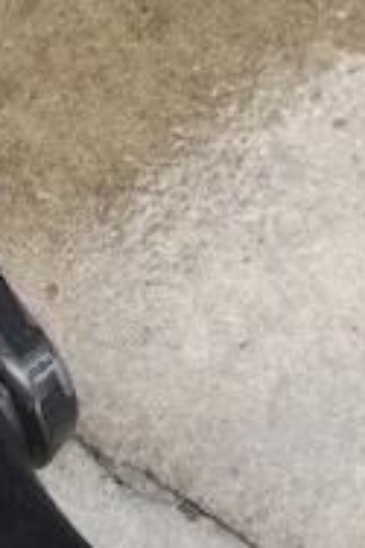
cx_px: -193
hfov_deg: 8.6
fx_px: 2361
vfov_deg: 12.1
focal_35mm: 155
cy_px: -466
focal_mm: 4.28
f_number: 2.4
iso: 80
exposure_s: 1/120
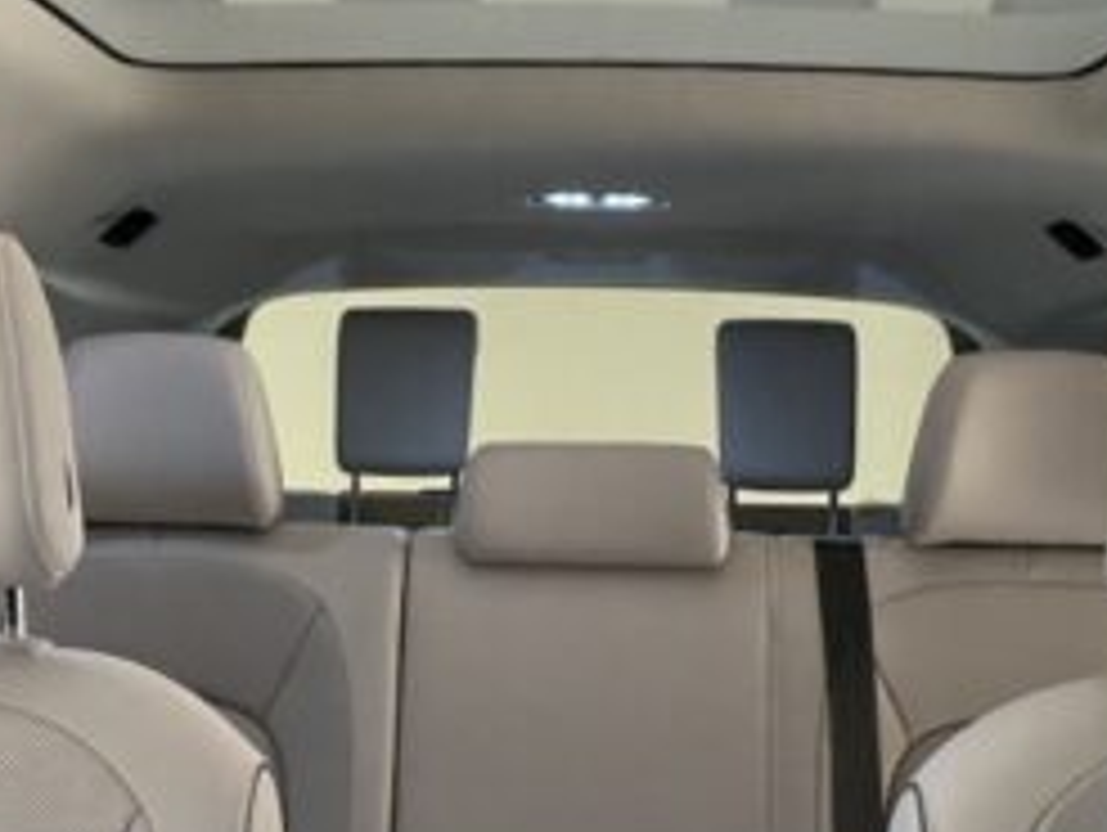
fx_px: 1793
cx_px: 508
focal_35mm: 56
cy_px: 468
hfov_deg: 34.3
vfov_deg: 26.1
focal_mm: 2.71
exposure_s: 1/30
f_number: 2.2
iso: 500
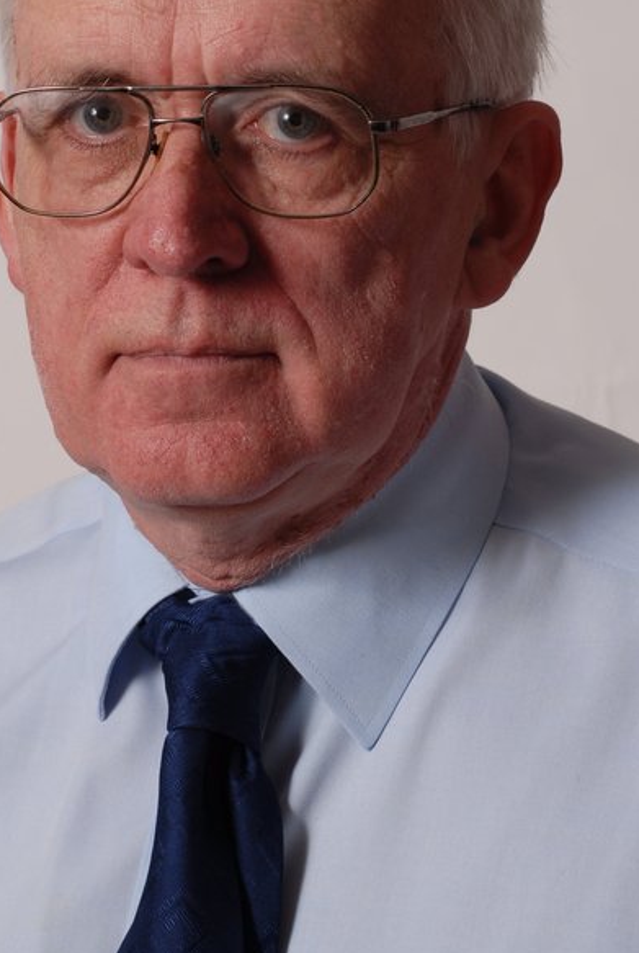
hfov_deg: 11.5
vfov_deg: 17.0
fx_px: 3182
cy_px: 390
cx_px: 241
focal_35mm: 120
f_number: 8
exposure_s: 1/160
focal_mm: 50
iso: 100
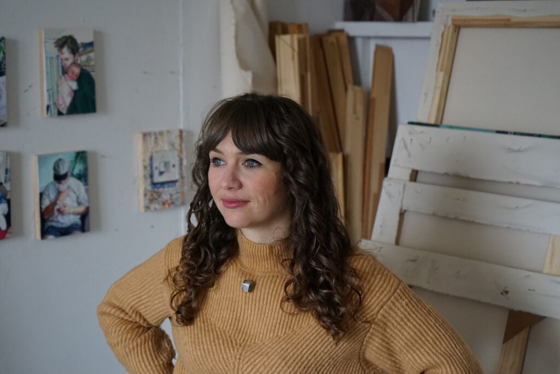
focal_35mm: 61
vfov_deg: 22.3
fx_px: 949
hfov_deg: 32.9
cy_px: 187
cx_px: 280
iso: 3200
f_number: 5.6
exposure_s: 1/160
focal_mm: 61
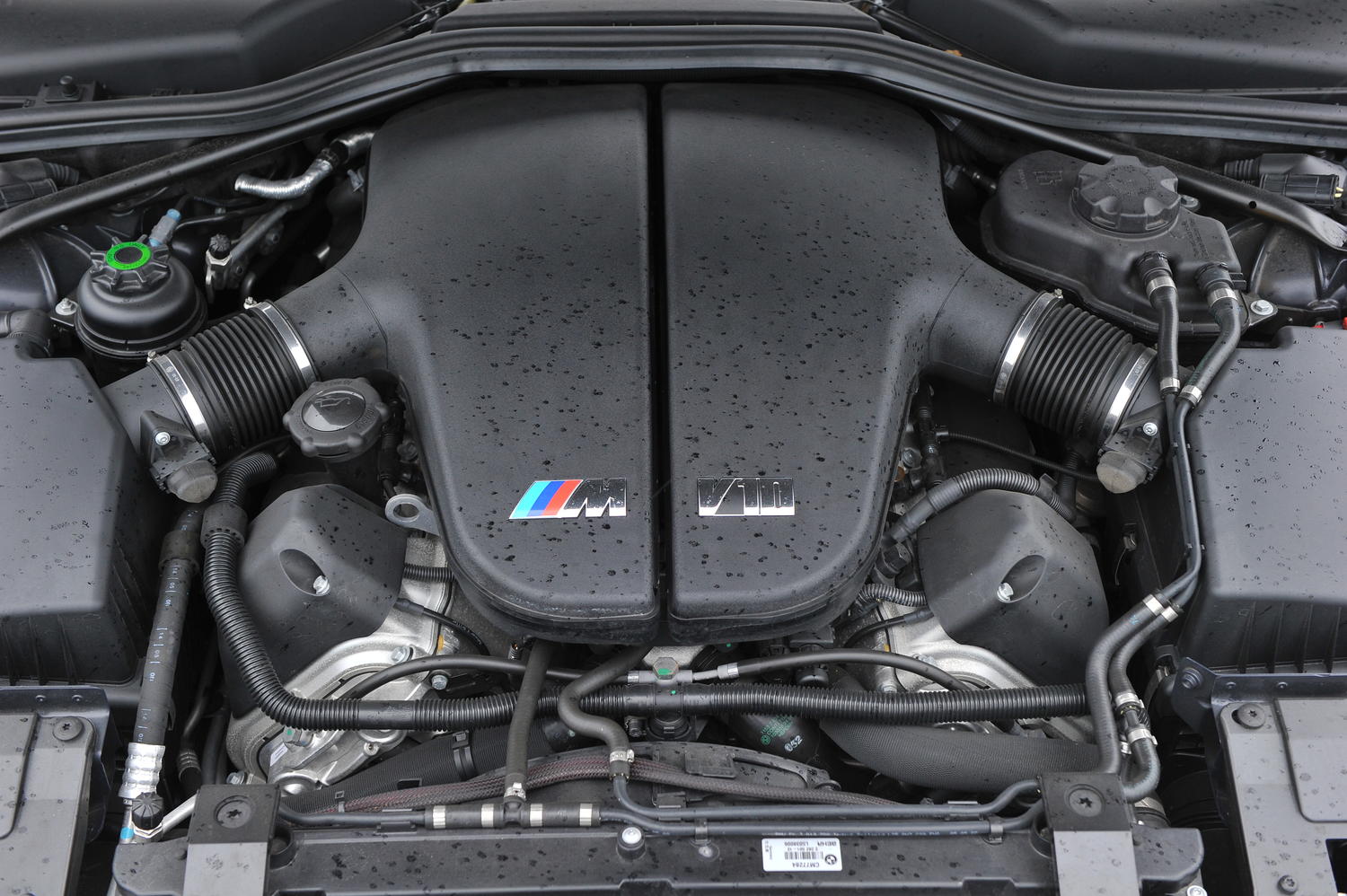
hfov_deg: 39.6
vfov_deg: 27.0
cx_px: 674
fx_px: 1870
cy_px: 448
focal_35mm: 50
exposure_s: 1/250
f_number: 5
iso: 800
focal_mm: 50
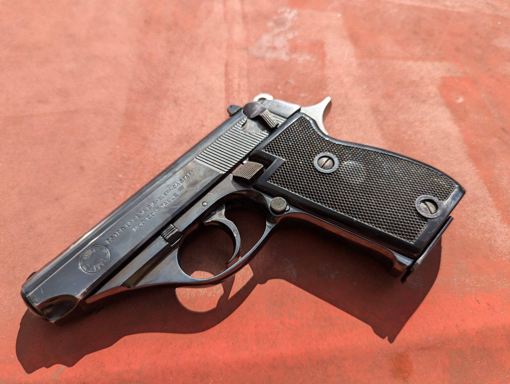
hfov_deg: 71.5
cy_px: 192
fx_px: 354
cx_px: 255
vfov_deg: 56.9
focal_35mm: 24
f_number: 1.85
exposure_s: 1/1595
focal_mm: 6.81
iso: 50
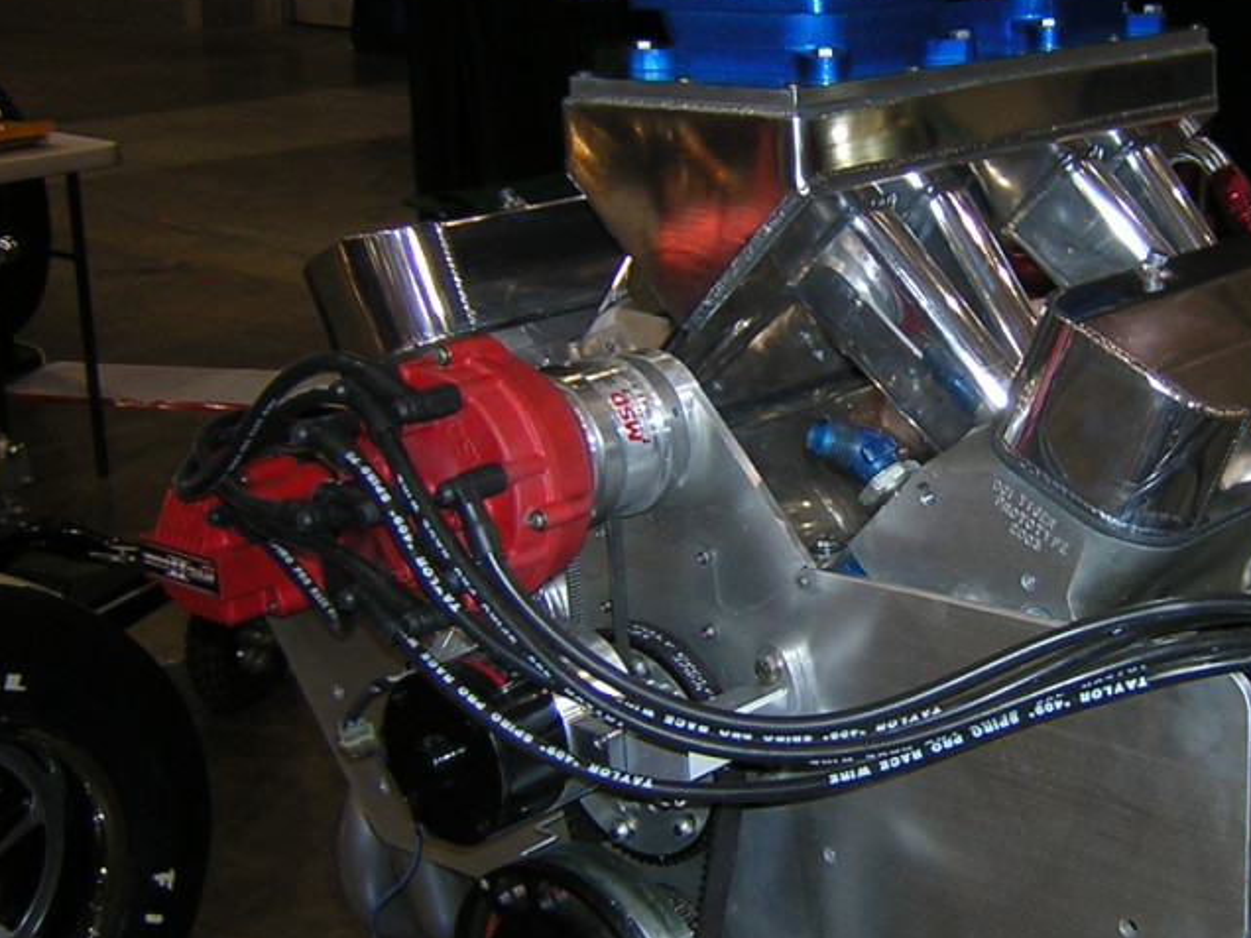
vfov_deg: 25.2
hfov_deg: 32.4
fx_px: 2096
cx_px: 989
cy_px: 442
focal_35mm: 58
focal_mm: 4.7
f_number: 2.6
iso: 100
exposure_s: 1/60.1
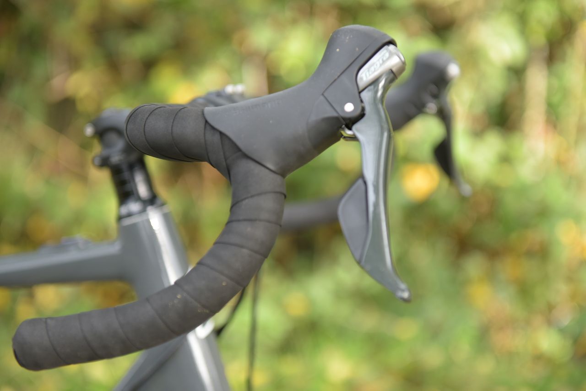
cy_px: 196
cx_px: 293
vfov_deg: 22.6
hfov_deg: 33.4
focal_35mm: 60
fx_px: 977
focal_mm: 60
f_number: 3.2
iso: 800
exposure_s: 1/400
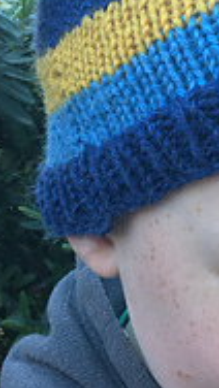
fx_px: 866
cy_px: 188
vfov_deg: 25.3
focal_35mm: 84
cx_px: 193
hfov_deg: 14.3
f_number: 2.2
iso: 32
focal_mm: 4.15
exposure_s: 1/100
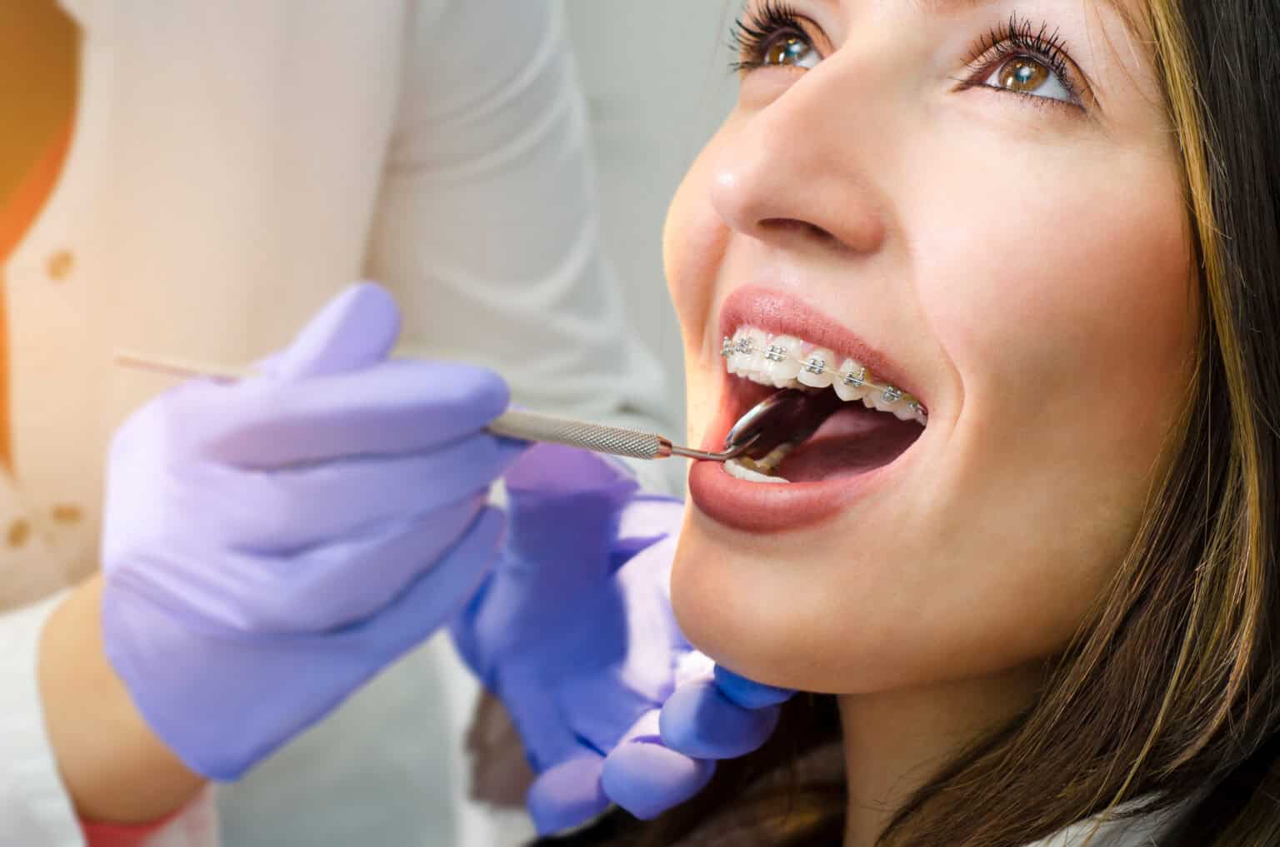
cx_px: 640
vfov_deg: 18.1
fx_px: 2661
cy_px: 424
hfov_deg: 27.0
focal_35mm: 75
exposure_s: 1/100
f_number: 5.6
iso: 200
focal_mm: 50
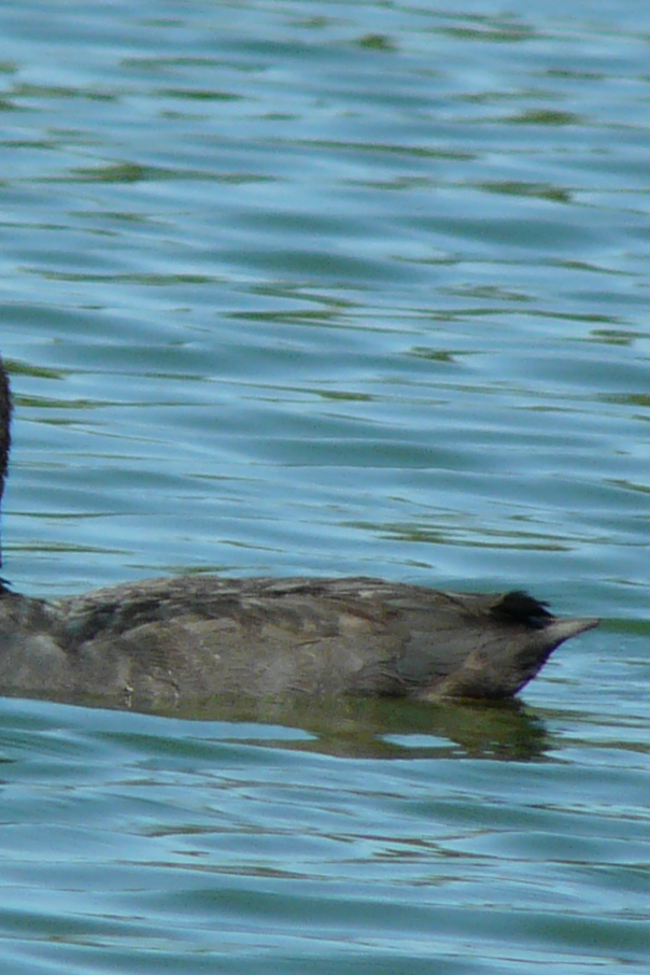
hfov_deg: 1.5
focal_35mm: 926
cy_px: 472
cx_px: 121
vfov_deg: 2.2
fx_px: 25077
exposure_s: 1/400
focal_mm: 82.8
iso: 100
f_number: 5.6
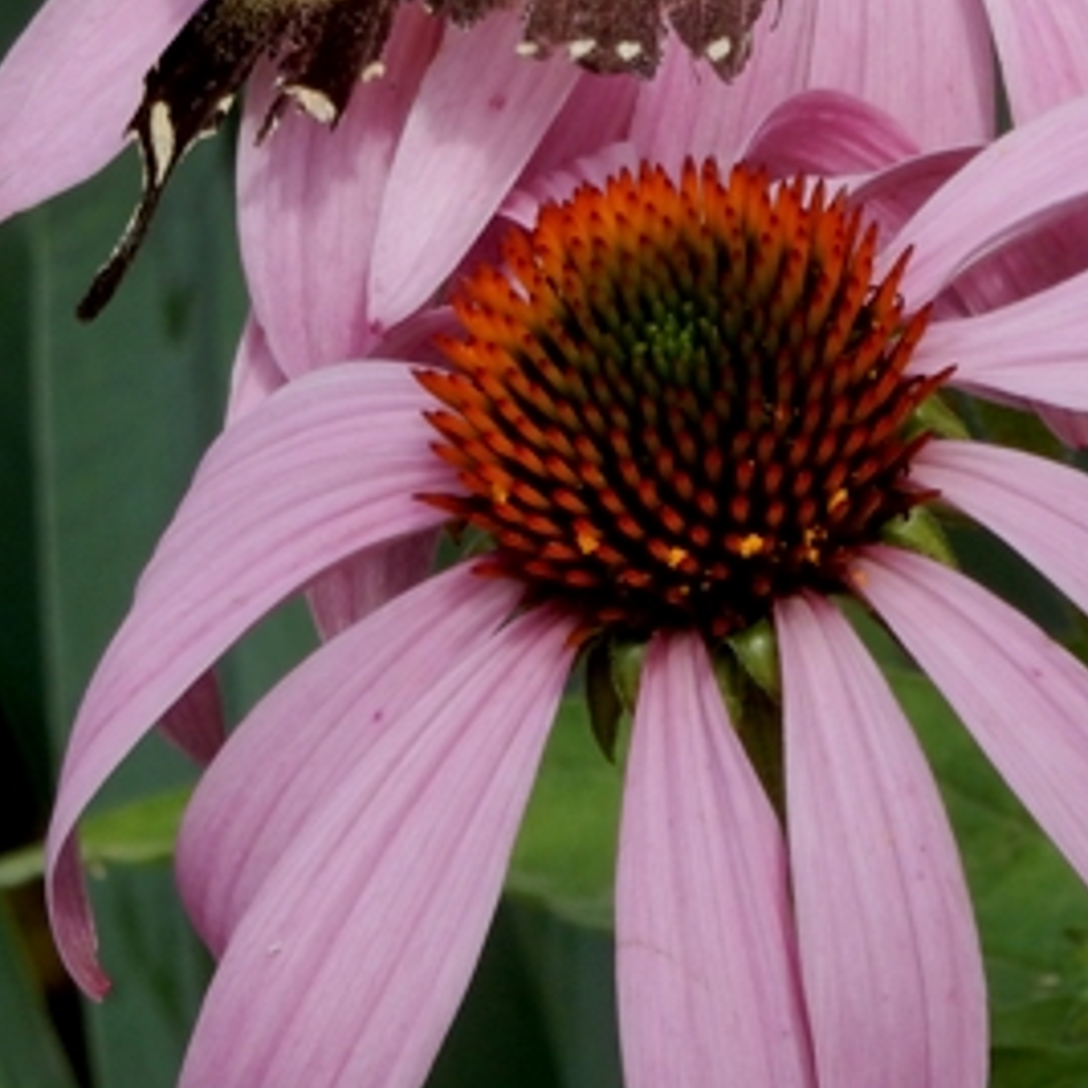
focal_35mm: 512
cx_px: 371
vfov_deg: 3.4
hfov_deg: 3.4
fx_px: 18207
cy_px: 41
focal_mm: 34.5
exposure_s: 1/320
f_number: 6.3
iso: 125
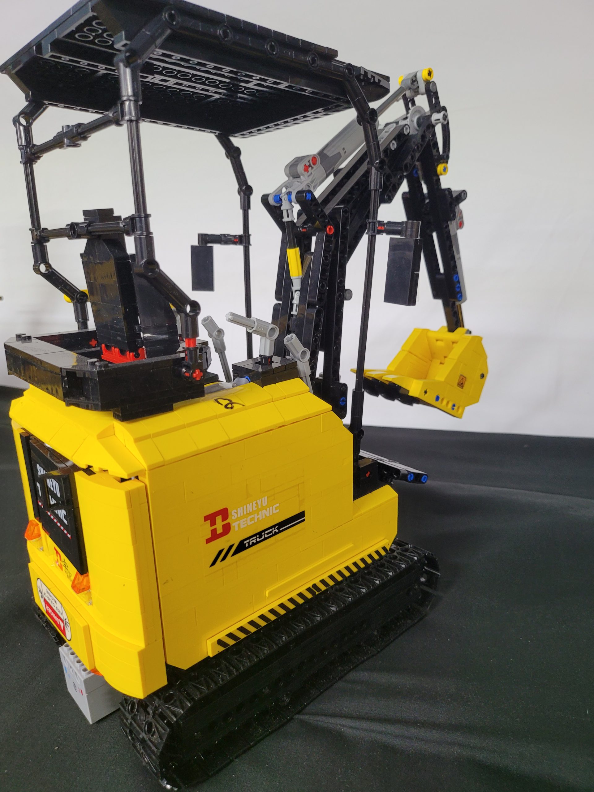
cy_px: 396
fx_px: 595
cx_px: 297
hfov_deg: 53.1
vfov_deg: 67.3
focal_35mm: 26
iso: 200
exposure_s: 1/60
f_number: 1.8
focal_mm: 5
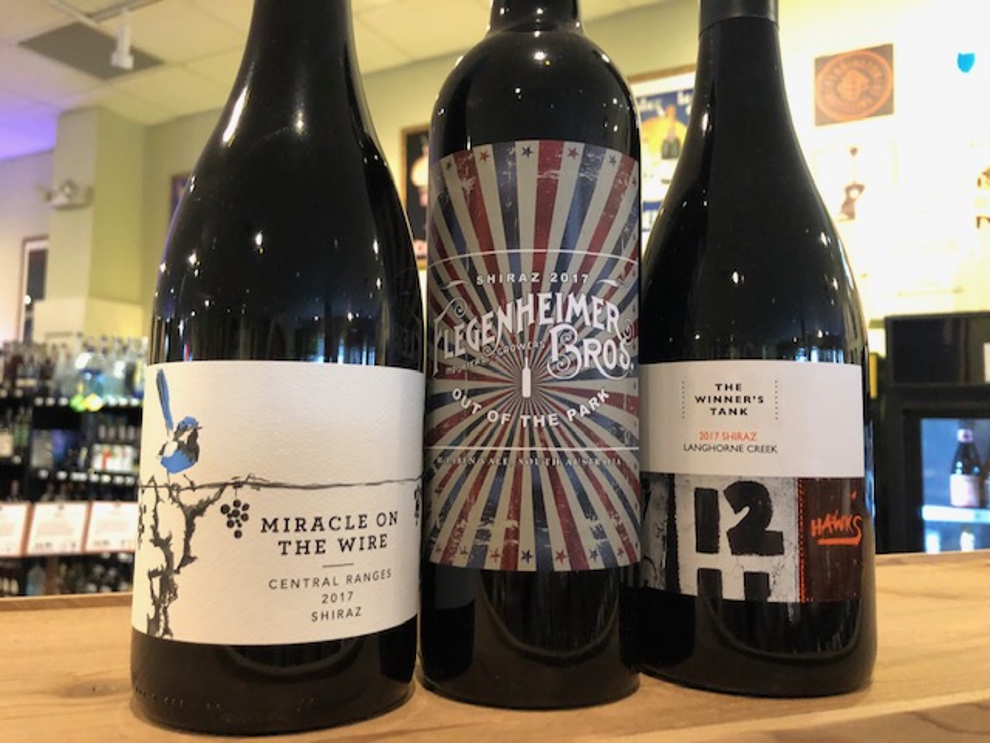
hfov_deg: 63.4
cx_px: 495
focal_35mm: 28
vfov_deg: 49.7
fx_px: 801
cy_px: 372
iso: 80
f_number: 1.8
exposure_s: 1/6
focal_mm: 4
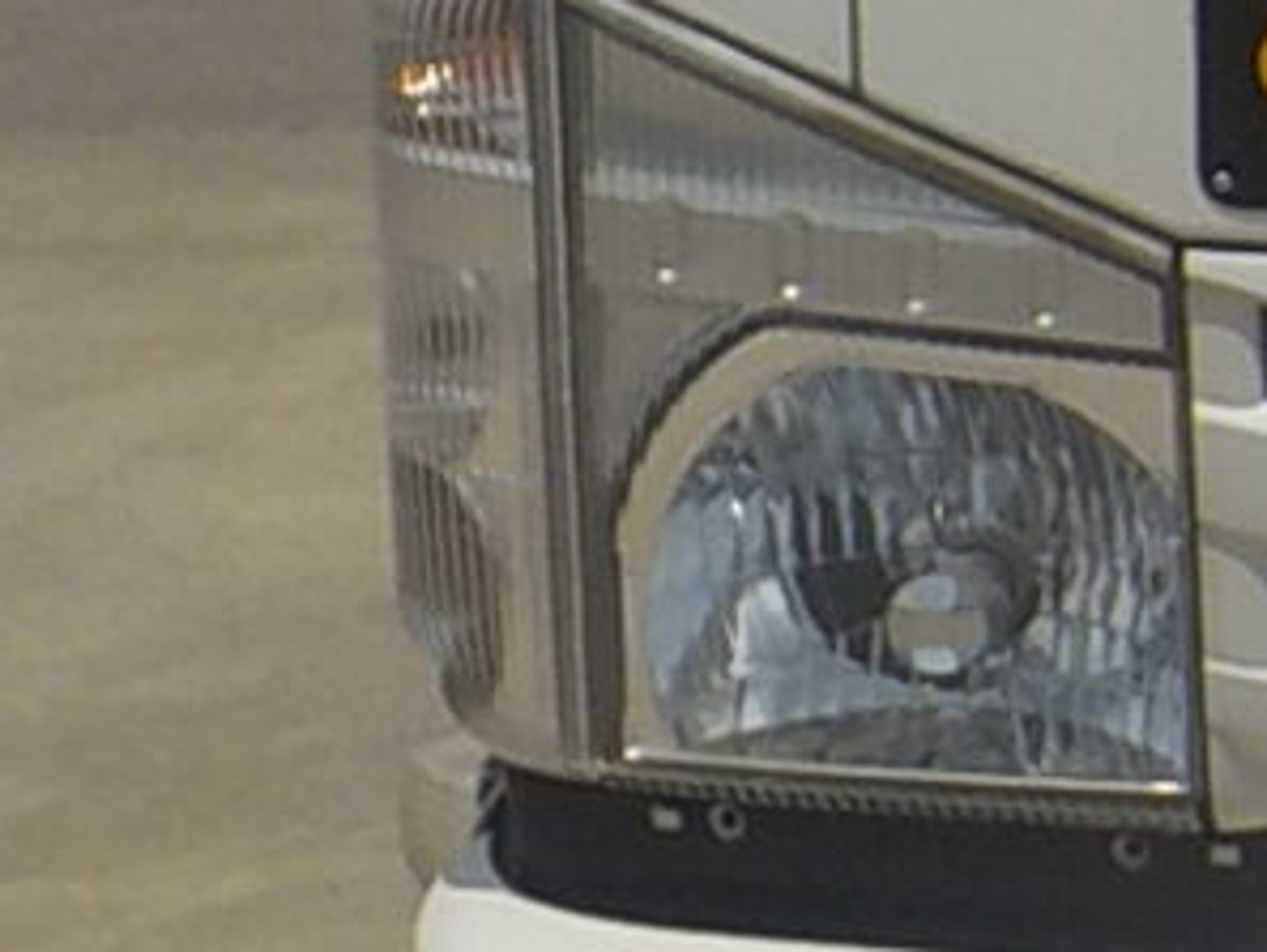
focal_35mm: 155
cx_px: 2474
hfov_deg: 11.5
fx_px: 5676
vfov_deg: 9.4
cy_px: -346
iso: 125
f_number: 6.6
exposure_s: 1/1000
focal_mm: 4.1
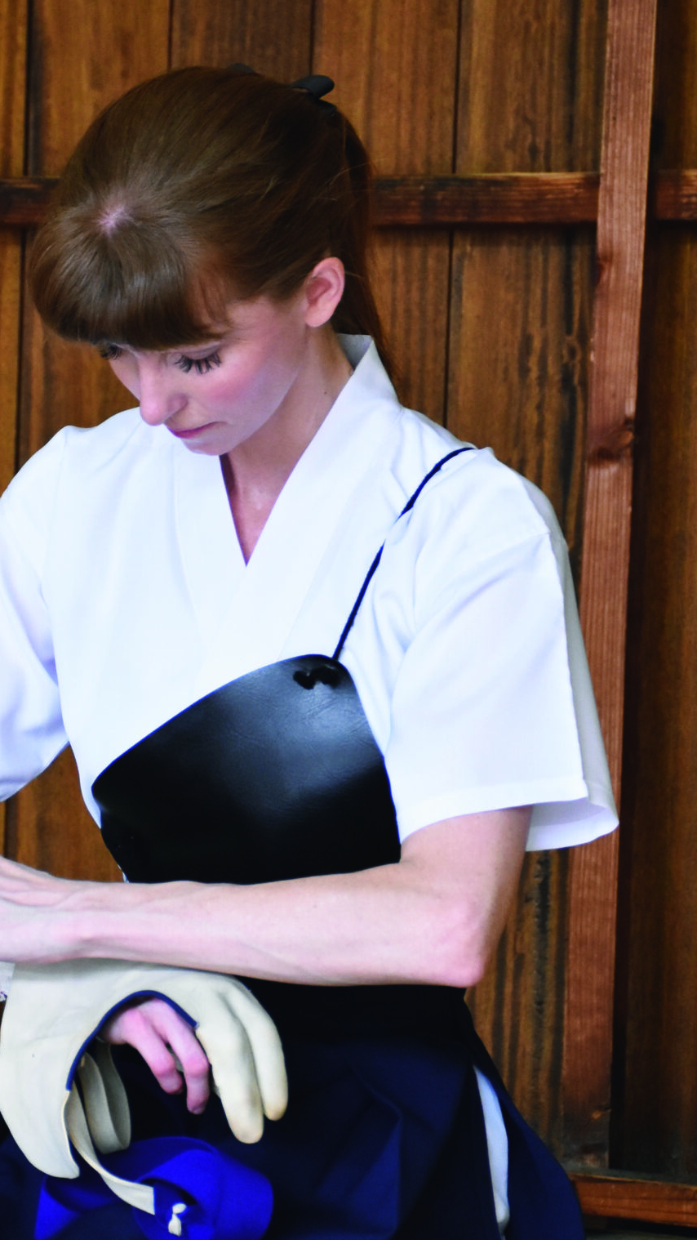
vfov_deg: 13.5
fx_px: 5224
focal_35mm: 159
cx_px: 192
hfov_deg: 7.6
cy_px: 630
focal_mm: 60
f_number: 5
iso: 1600
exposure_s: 1/250
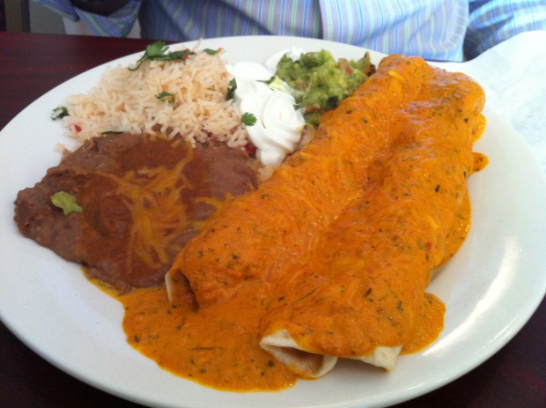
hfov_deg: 52.7
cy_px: 204
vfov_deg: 40.6
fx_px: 551
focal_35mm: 35
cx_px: 273
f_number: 2.8
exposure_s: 1/15
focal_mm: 3.85
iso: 160
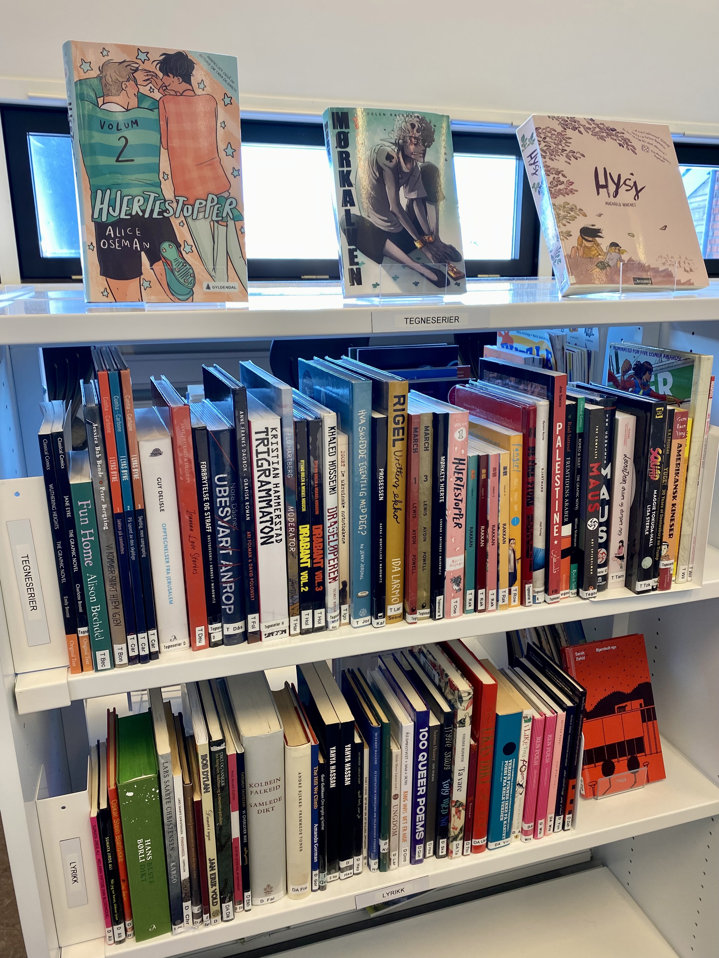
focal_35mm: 26
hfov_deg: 53.1
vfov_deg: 67.3
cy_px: 479
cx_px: 360
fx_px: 720
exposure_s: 1/100
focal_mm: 4.25
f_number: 1.8
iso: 80
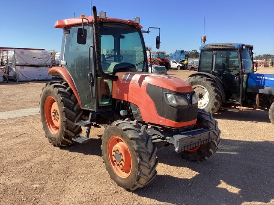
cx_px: 137
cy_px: 102
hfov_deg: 58.4
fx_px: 245
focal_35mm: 31
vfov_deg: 45.4
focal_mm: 3.3
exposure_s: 1/1018
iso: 25
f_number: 2.4
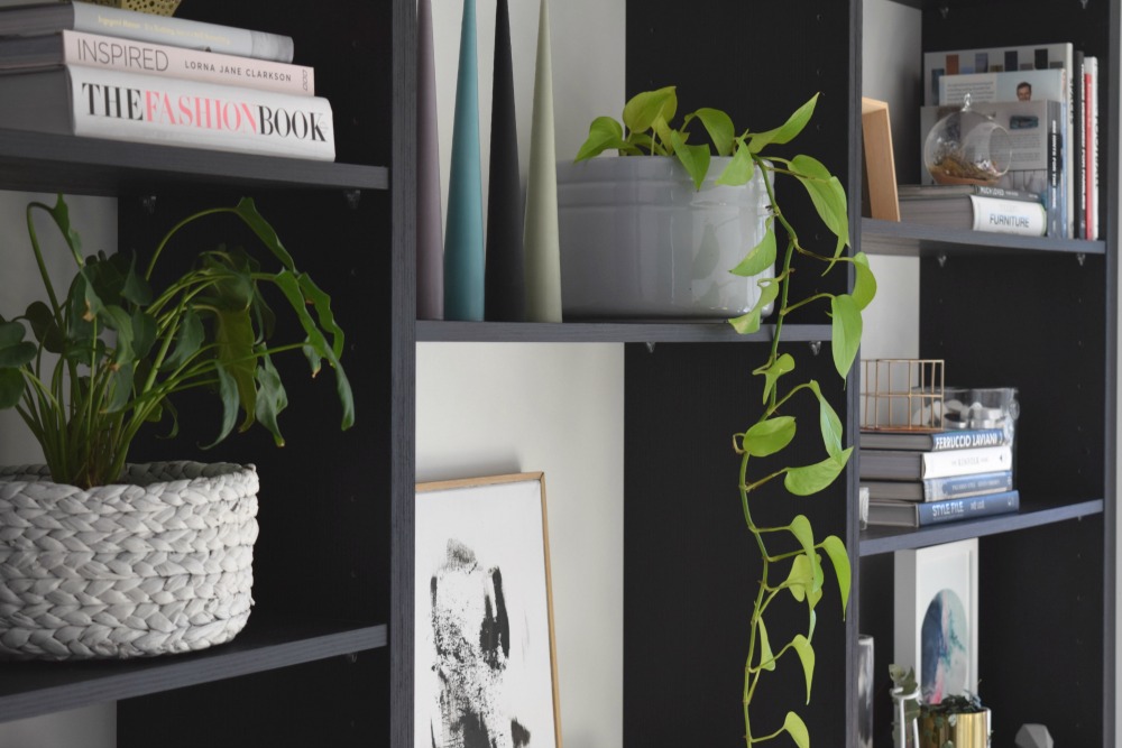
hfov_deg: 27.0
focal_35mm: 75
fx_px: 2338
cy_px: 374
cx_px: 561
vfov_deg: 18.2
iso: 400
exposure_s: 1/100
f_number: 5.6
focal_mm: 50
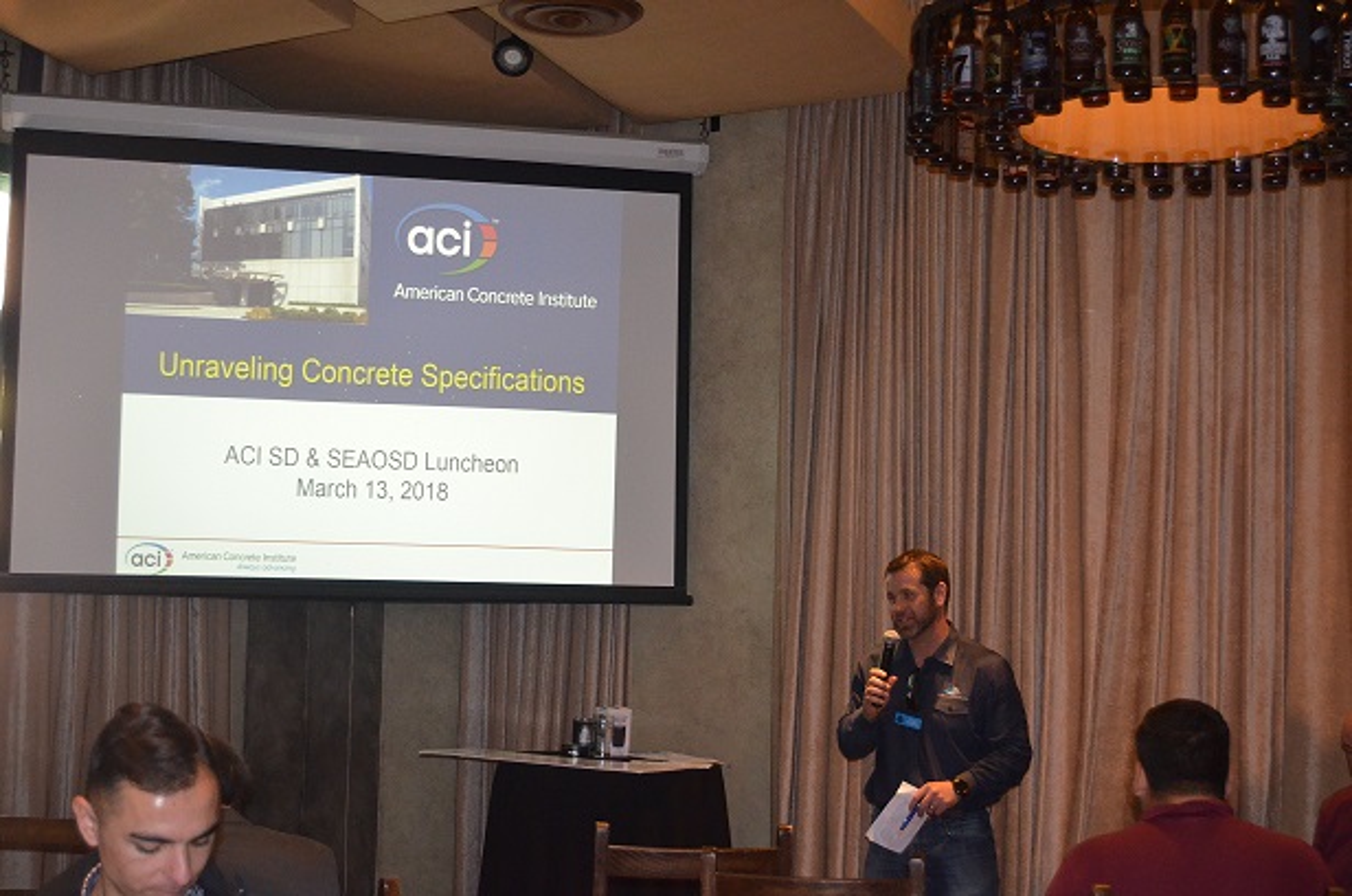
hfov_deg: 35.1
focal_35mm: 57
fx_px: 2136
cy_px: 448
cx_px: 676
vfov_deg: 23.7
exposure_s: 1/60
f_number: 4.8
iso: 2800
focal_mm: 38
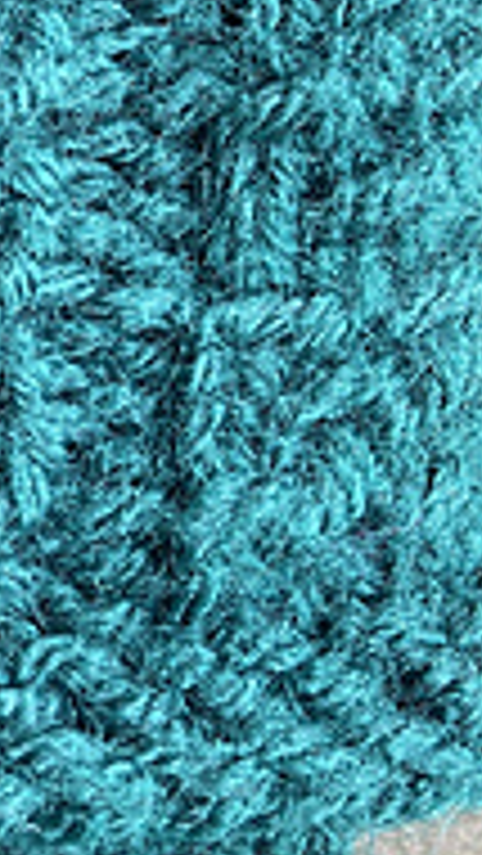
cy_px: 220
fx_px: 2338
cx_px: -315
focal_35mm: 103
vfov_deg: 20.6
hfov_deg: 11.1
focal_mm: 3.99
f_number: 1.8
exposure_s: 1/121
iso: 50
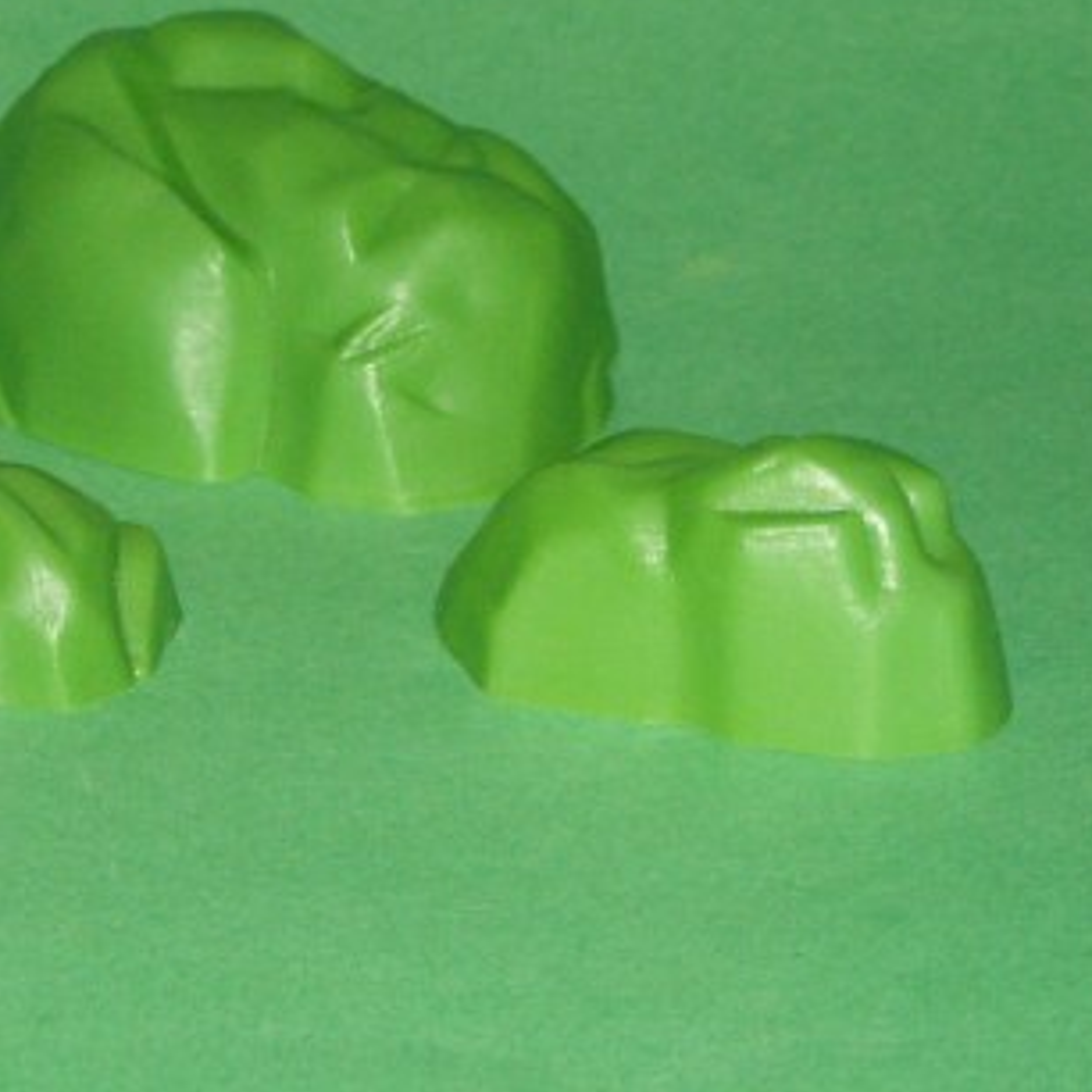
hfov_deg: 11.1
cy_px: 410
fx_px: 5603
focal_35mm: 157
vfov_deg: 11.1
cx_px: 339
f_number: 4.2
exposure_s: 1/101
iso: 200
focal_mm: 14.1
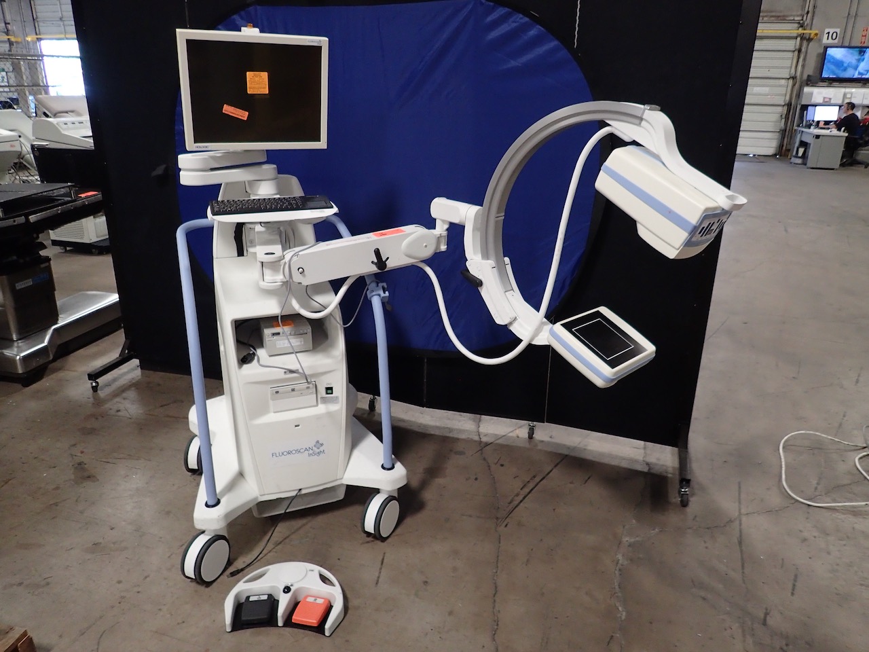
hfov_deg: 69.4
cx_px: 434
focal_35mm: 25
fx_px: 628
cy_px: 326
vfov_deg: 54.9
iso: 320
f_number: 2
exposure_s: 1/30
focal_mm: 4.5
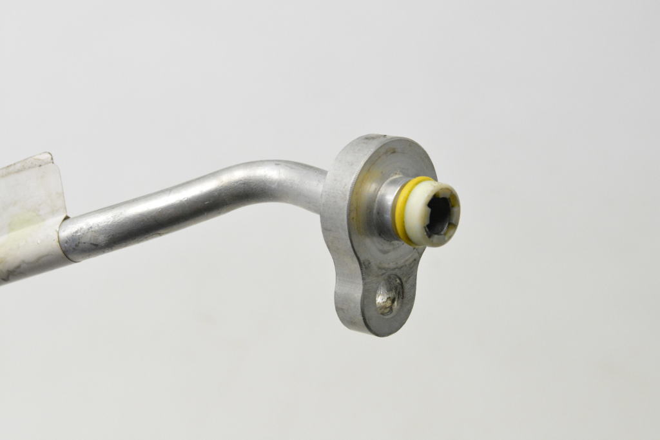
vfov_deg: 16.5
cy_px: 220
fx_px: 1512
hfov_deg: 24.6
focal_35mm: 82
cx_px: 330
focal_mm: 55
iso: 6400
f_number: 10
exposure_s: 1/400
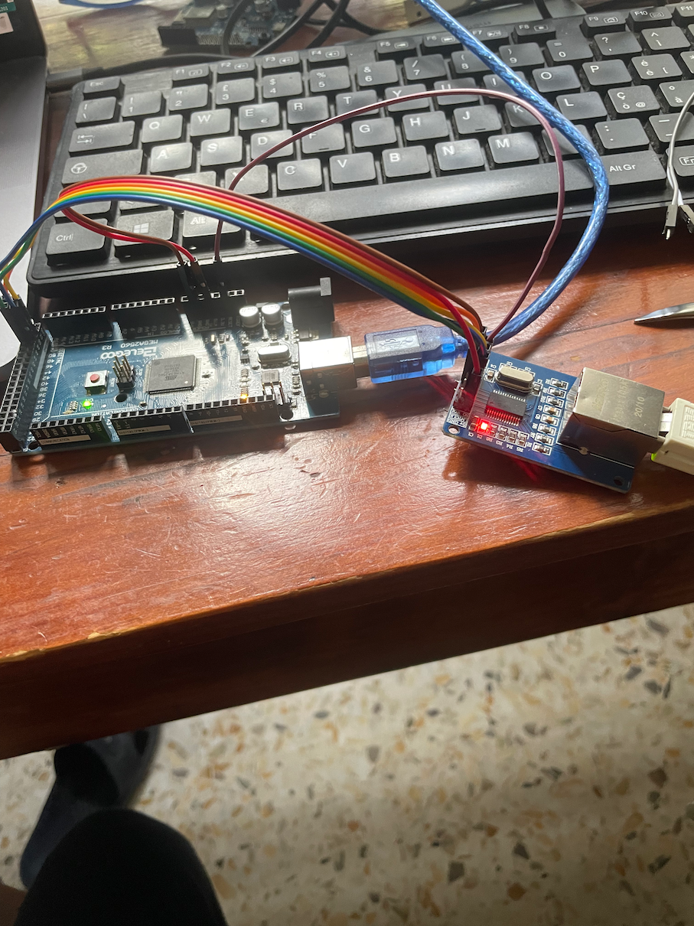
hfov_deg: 53.0
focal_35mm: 26
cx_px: 347
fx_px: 695
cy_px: 463
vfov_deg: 67.3
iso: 250
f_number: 1.6
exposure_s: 1/60
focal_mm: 4.2
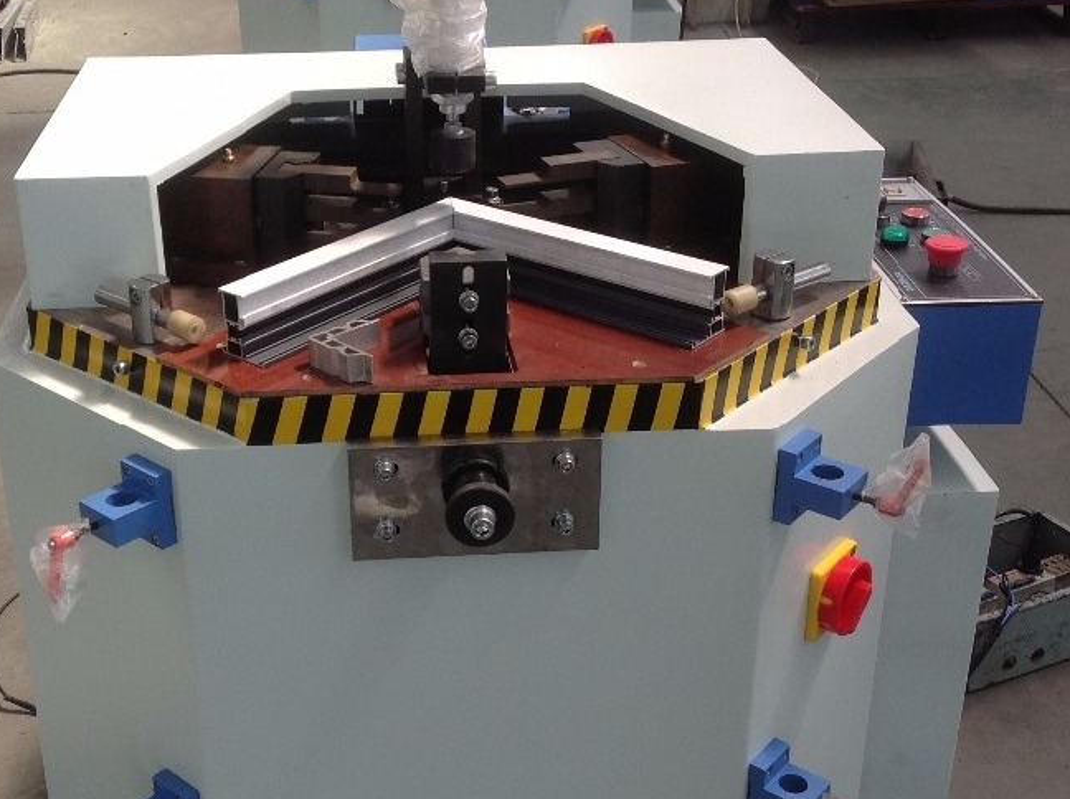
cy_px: 389
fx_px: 1667
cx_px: 419
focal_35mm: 54
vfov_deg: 27.0
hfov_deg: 35.4
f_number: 2.4
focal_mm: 4.28
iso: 64
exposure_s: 1/120
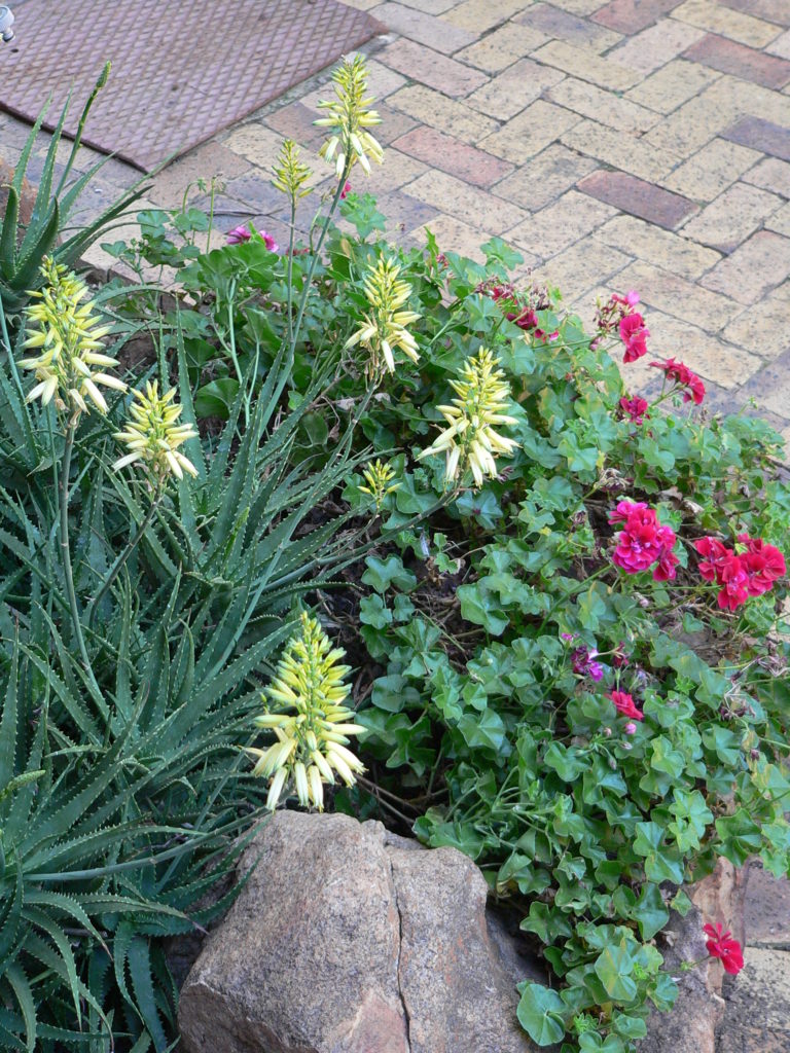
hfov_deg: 22.6
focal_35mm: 65
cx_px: 395
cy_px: 526
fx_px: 1978
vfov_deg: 29.8
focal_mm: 10.9
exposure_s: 1/60
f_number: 2.8
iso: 200
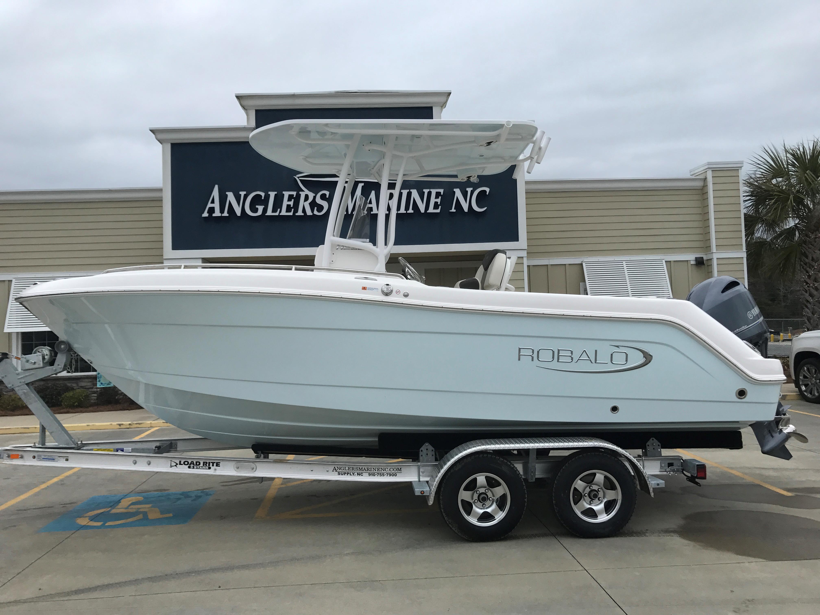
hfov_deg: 63.4
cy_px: 308
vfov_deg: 49.7
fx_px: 663
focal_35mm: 28
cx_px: 410
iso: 20
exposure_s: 1/948
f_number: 1.8
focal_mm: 3.99
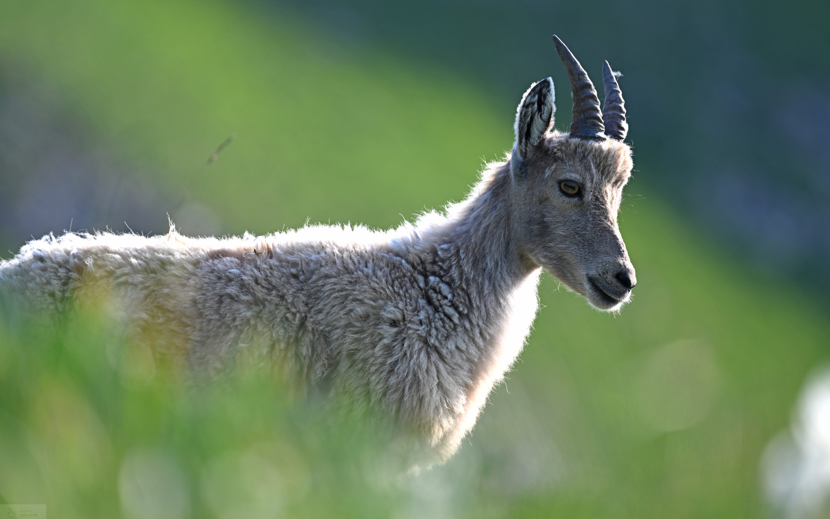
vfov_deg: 2.6
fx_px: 11560
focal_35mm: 511
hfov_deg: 4.1
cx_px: 415
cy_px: 248
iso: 110
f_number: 5.6
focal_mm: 500
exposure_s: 1/250
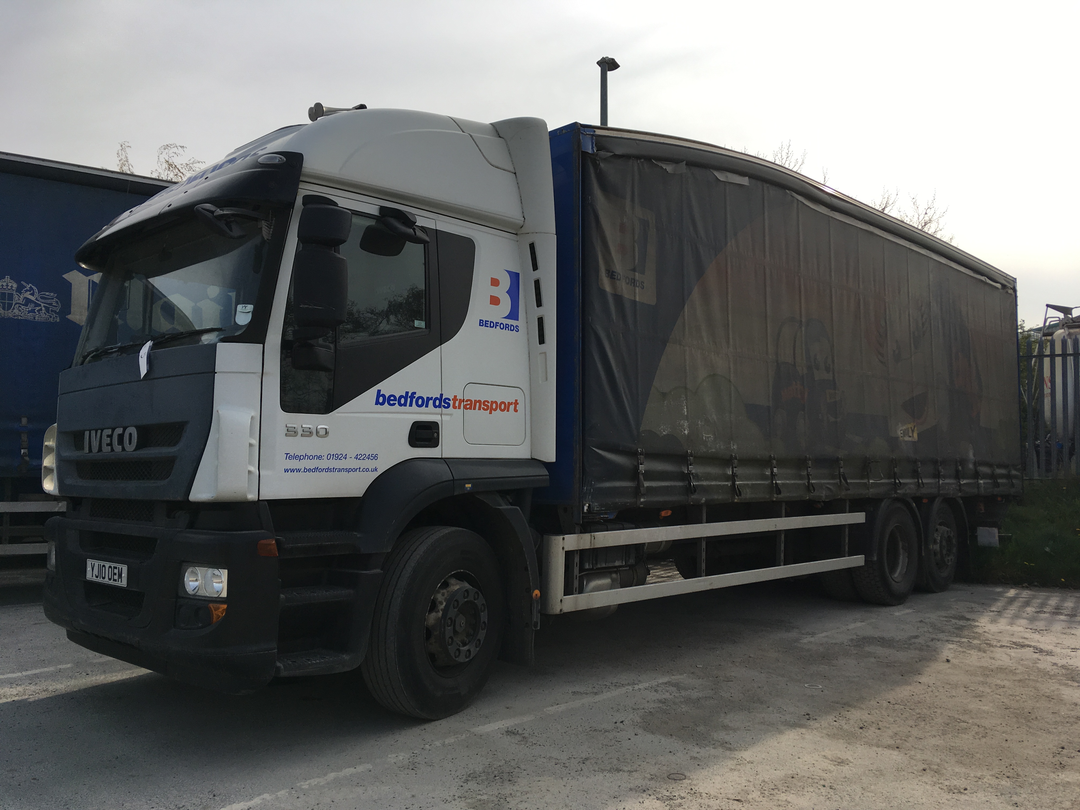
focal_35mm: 29
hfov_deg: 61.7
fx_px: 905
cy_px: 405
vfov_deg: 48.2
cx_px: 540
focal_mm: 4.15
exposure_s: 1/1374
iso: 25
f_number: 2.2
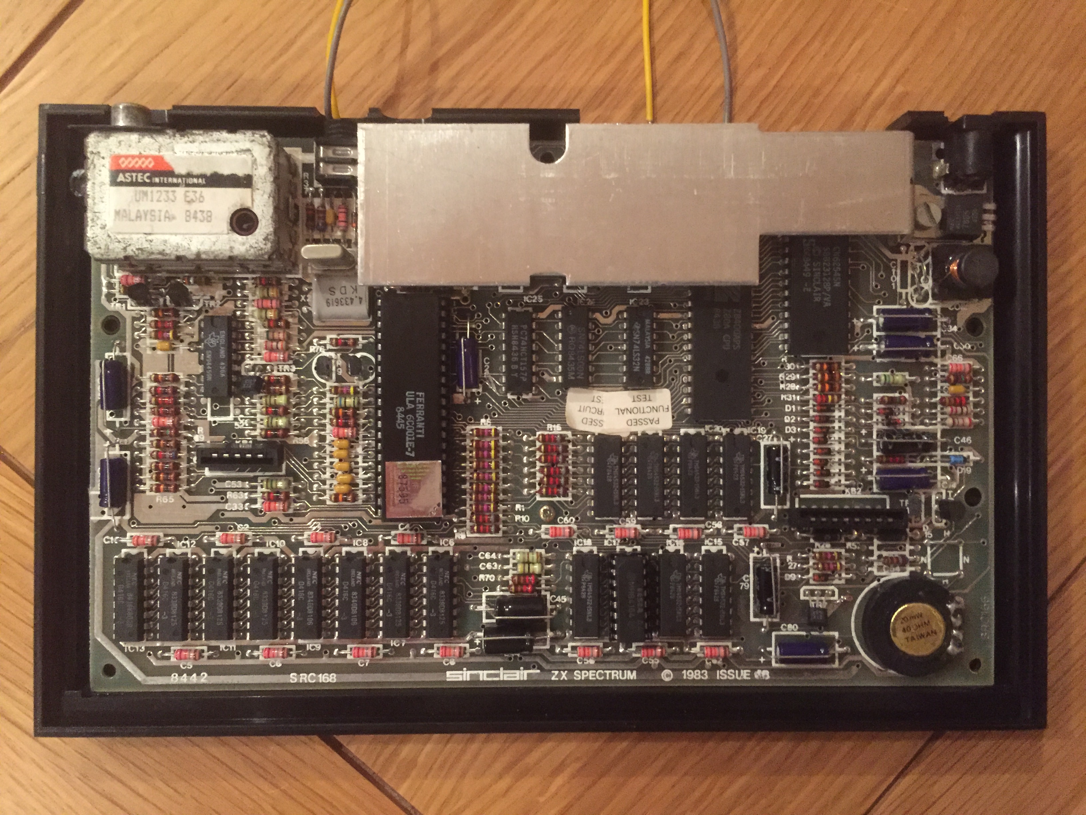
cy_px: 408
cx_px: 543
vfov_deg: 48.2
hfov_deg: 61.7
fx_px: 910
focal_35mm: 29
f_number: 2.2
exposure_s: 1/17
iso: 400
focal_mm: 4.15
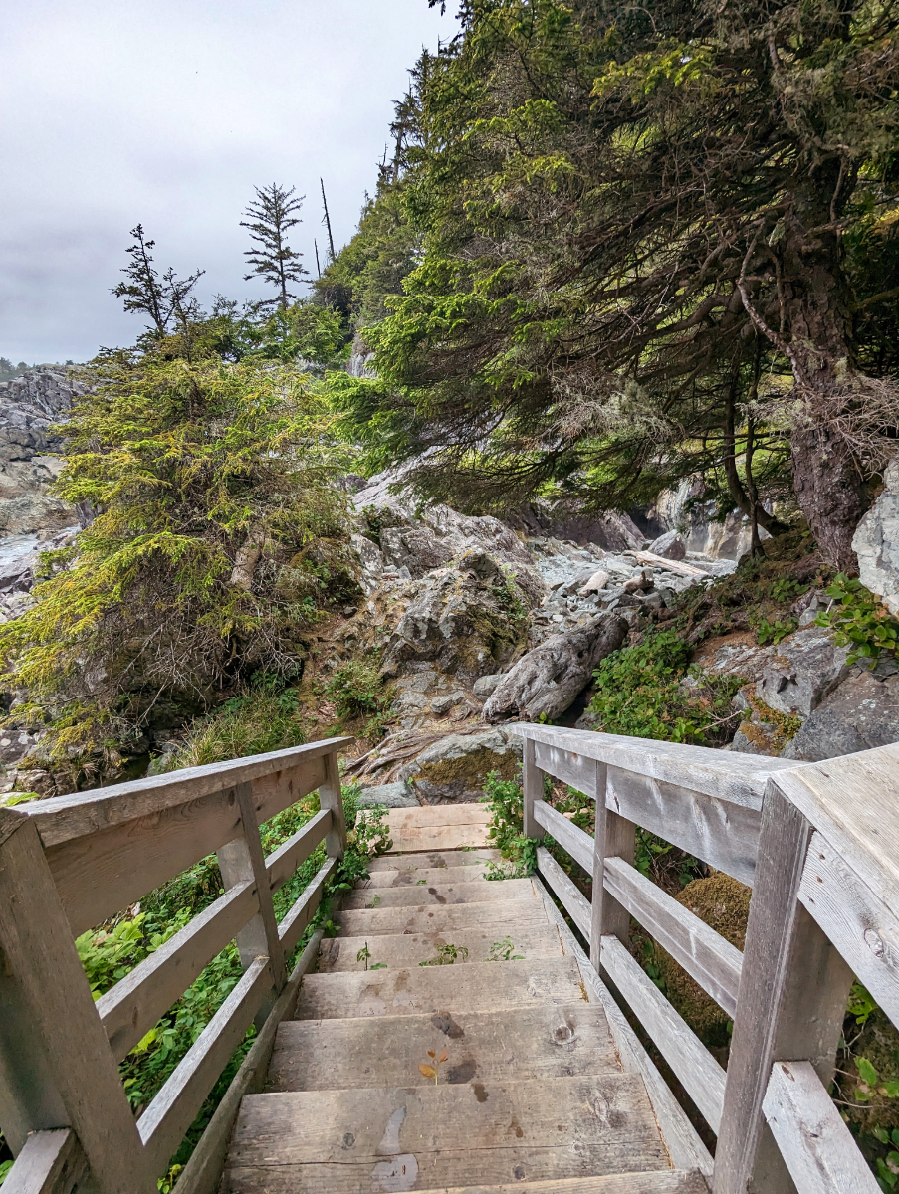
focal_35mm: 16
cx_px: 450
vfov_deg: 94.4
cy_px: 597
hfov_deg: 78.2
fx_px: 553
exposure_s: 1/777
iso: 49
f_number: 2.2
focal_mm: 2.4
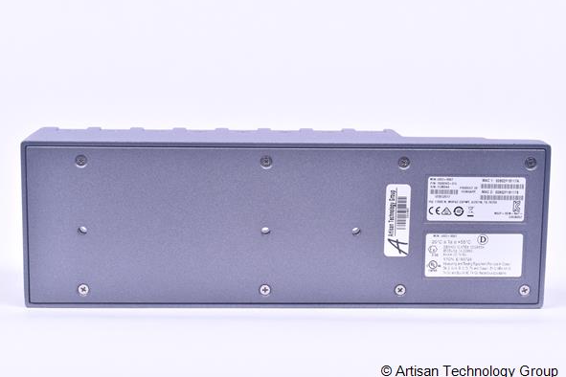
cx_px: 280
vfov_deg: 21.2
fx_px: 1006
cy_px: 189
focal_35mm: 64
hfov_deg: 31.4
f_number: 10
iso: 200
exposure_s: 1/200
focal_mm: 42
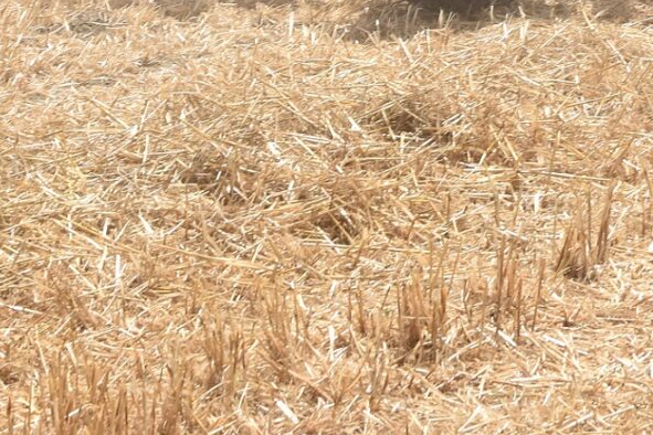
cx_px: 87
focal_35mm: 325
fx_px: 5895
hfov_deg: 6.3
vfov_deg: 4.2
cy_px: -370
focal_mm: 50
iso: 100
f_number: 8
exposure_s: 1/250
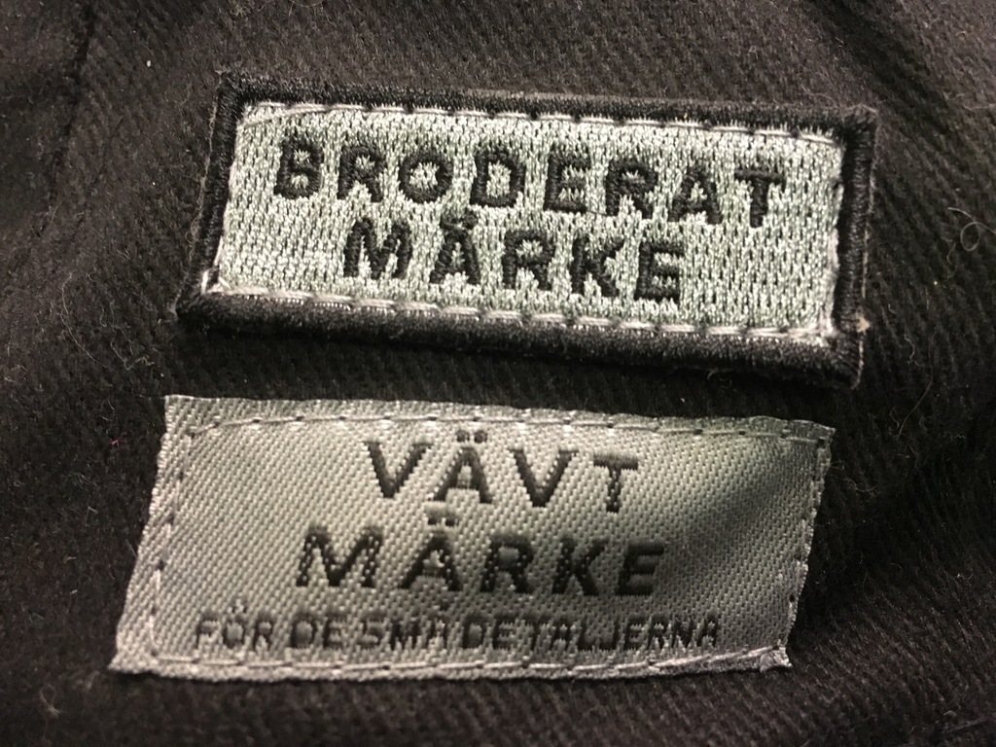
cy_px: 374
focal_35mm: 29
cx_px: 498
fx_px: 834
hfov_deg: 61.7
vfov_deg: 48.2
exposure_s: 1/17
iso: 250
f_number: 2.2
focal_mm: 4.15
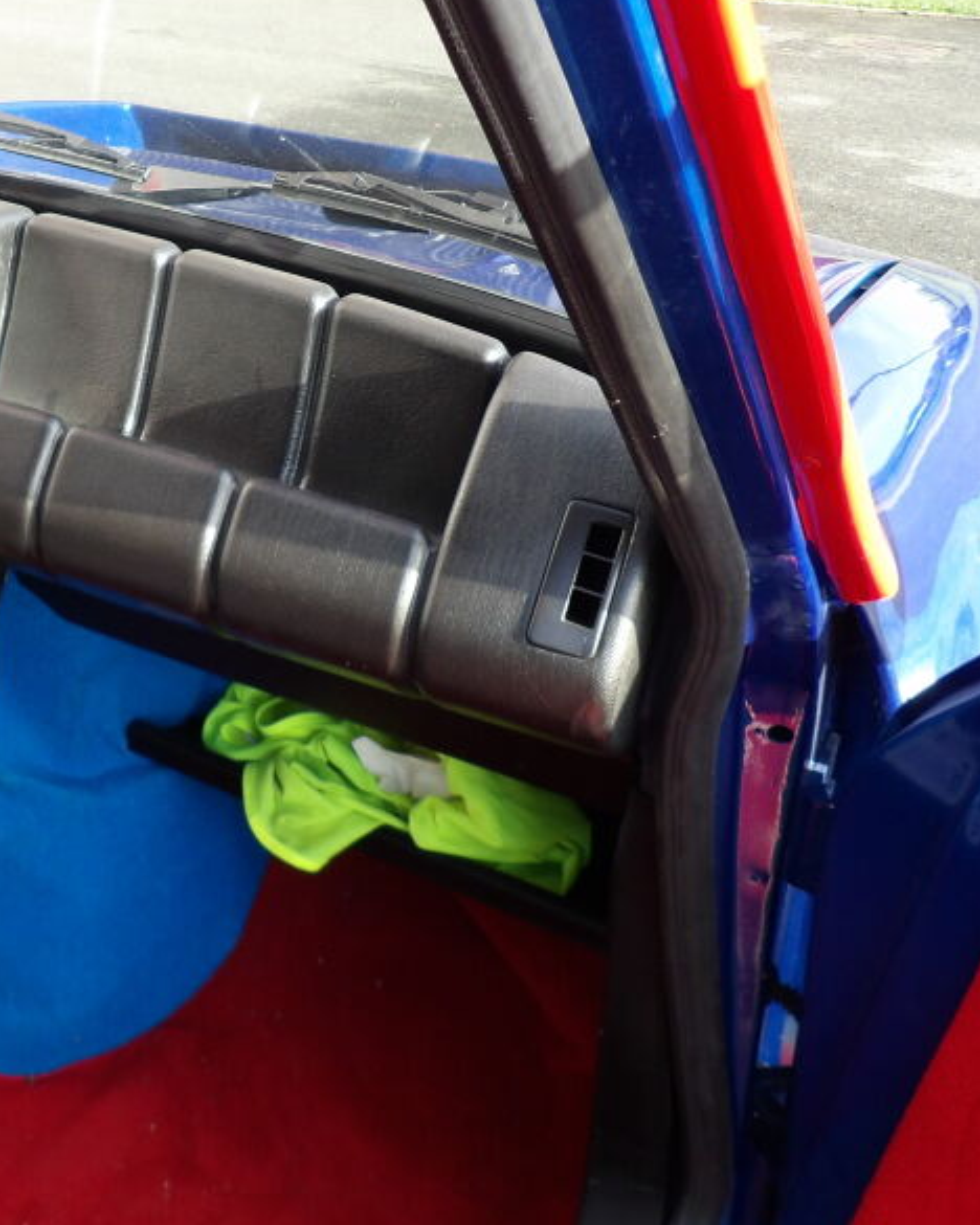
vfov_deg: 44.6
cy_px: 490
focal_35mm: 41
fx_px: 1486
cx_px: 151
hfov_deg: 34.9
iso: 100
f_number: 2.8
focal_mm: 4.3
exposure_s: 1/197
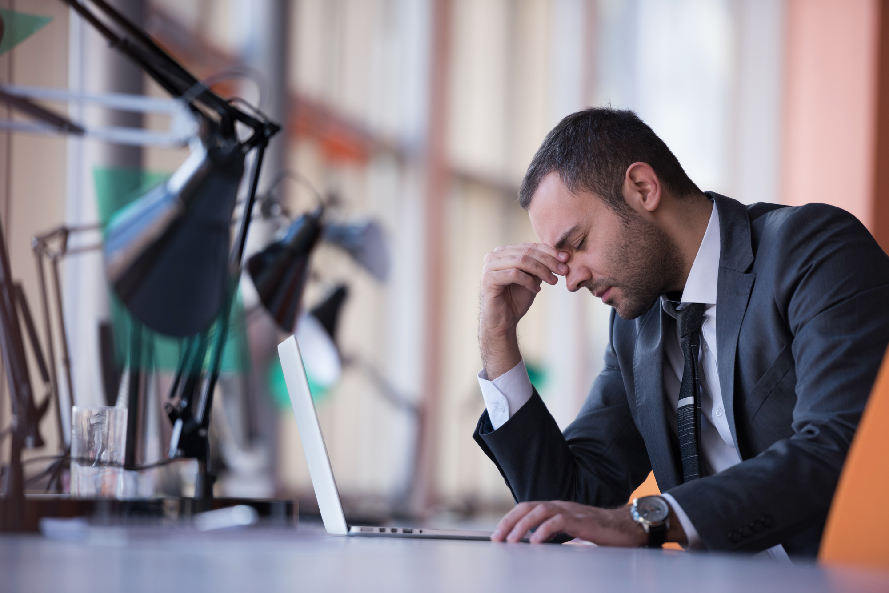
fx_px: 4940
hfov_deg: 10.3
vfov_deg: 6.9
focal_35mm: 200
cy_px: 296
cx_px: 444
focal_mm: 200
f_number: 2.8
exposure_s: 1/320
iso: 320
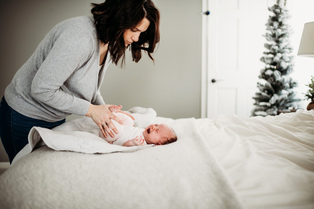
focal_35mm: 35
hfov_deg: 54.4
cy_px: 104
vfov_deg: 37.8
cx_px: 157
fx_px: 305
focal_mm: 35
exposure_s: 1/200
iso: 1250
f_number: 1.4
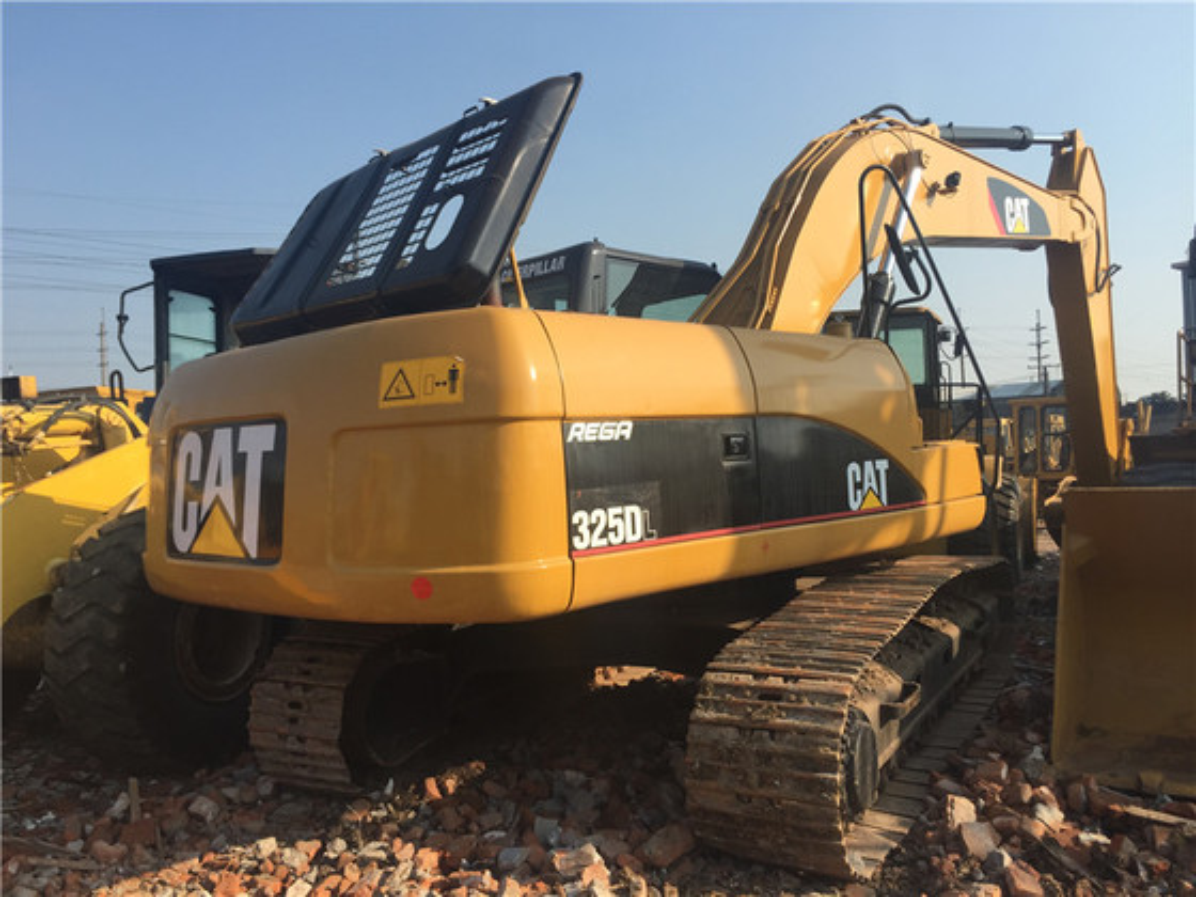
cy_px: 448
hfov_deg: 61.7
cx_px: 598
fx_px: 1002
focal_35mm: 29
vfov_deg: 48.2
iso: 32
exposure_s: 1/1276
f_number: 2.2
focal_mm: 4.15
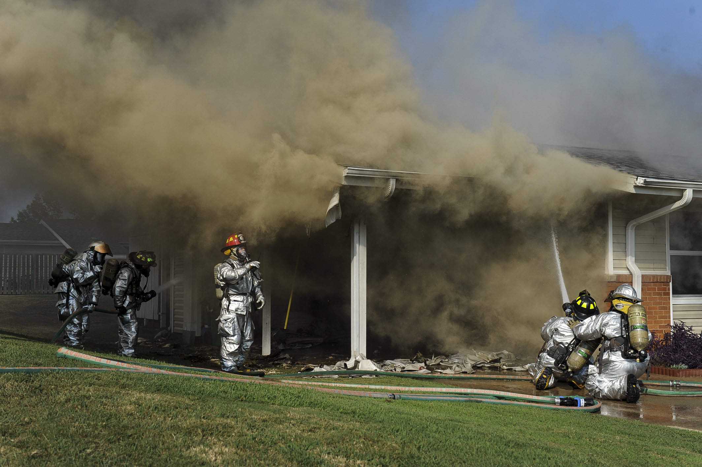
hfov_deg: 41.1
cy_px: 234
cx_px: 351
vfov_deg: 28.0
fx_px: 935
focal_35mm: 48
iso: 200
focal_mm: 48
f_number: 8
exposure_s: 1/800
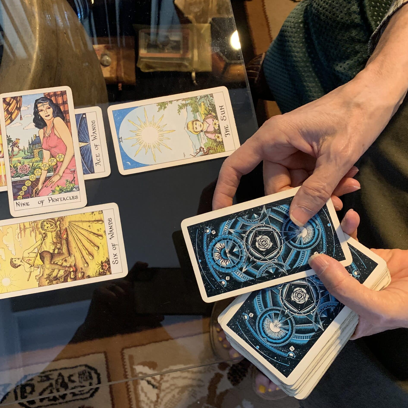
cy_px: 202
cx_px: 166
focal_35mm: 31
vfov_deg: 52.5
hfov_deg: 52.2
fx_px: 413
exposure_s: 1/60
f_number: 1.8
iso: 400
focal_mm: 4.25
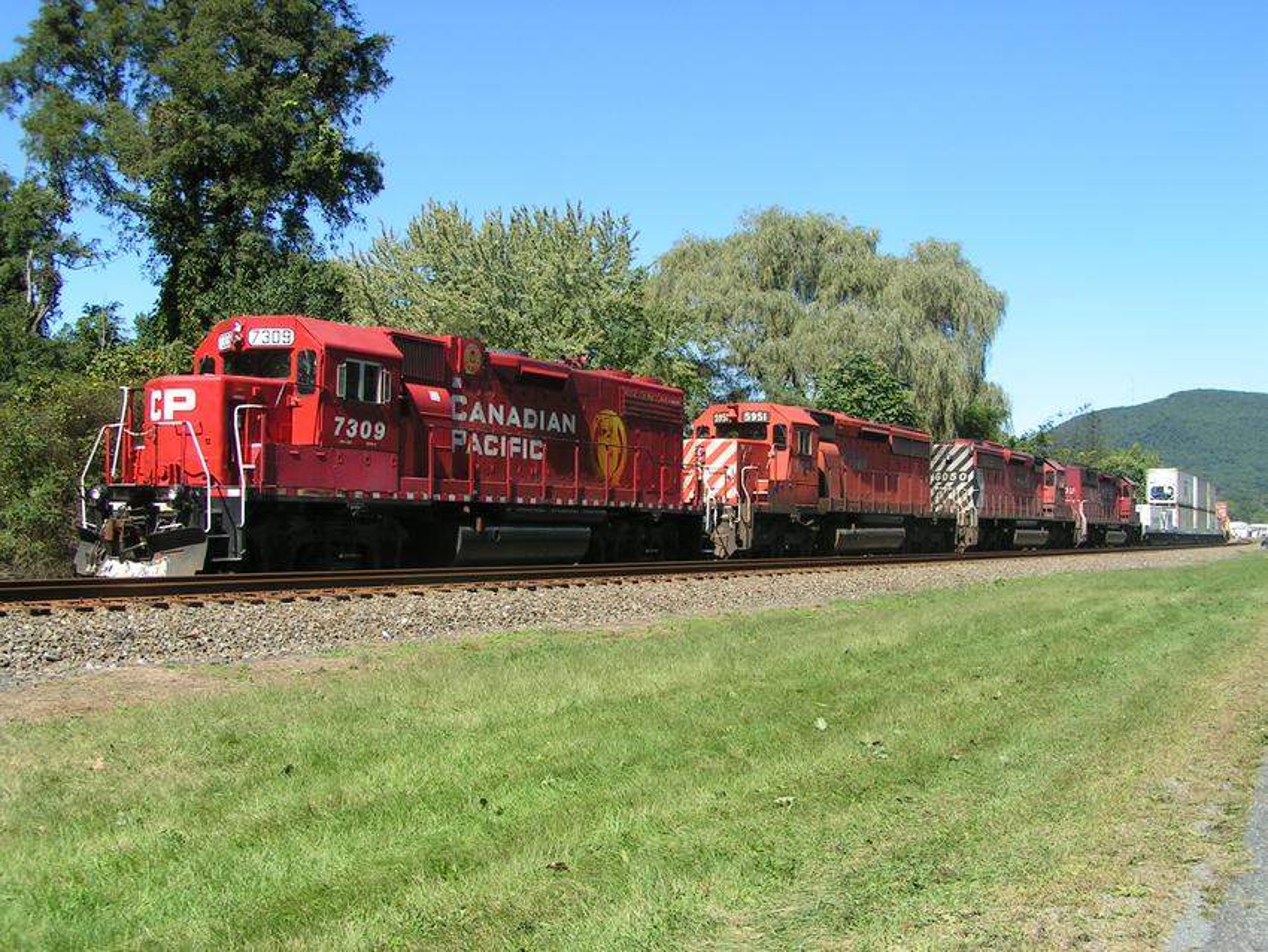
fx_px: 1392
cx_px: 634
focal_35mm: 38
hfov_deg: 49.0
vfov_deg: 37.7
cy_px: 476
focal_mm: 5.8
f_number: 5.6
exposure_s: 1/250
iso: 50
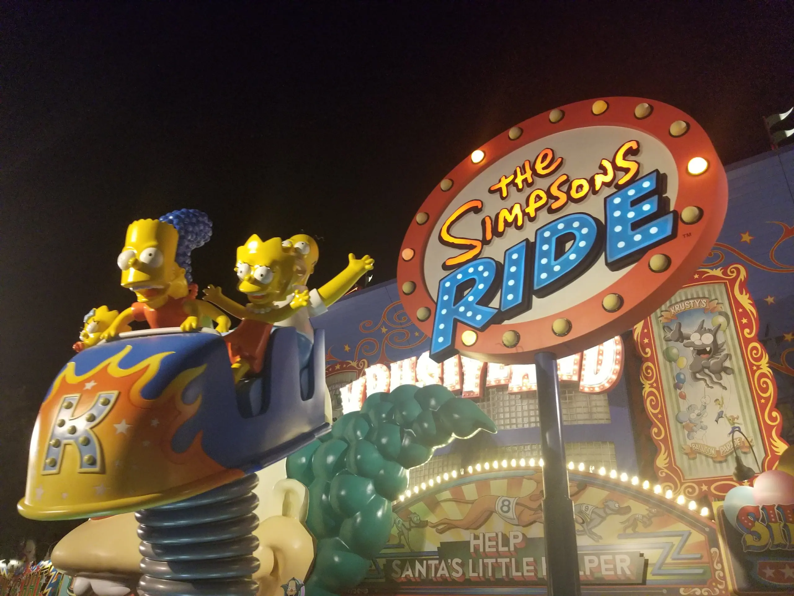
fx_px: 596
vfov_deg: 53.1
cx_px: 397
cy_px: 298
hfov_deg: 67.3
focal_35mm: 26
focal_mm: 4.25
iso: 400
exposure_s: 1/60
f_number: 1.7
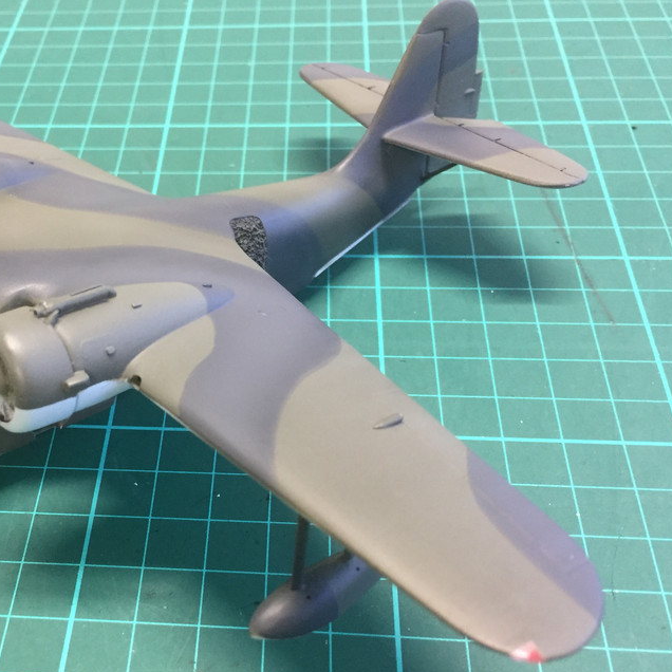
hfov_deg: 38.3
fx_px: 944
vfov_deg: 39.0
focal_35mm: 43
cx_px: 182
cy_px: 396
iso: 200
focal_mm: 4.15
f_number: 2.2
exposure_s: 1/33
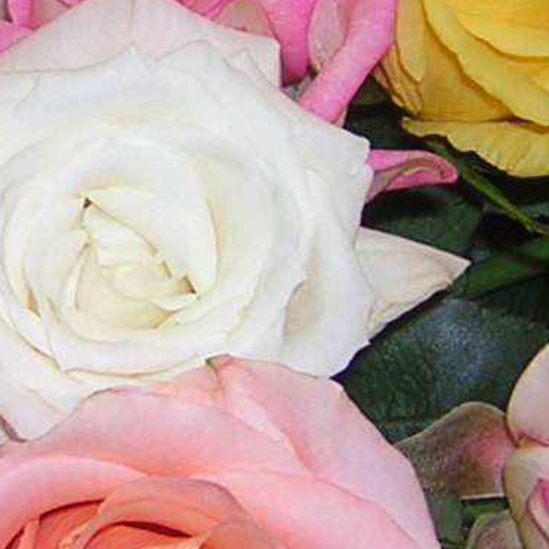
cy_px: 173
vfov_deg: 10.6
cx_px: 19
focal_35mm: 164
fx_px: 2943
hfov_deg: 10.6
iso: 100
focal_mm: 5.6
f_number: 2.8
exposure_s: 1/60.1
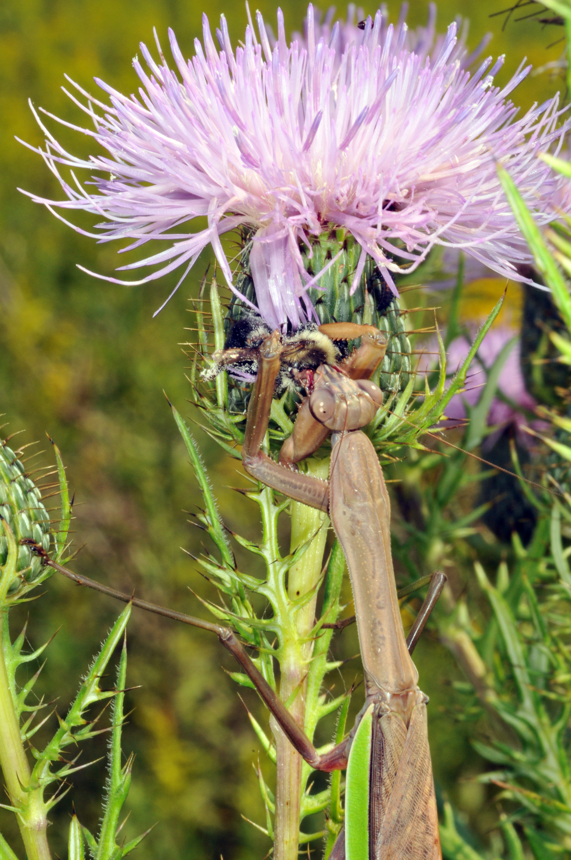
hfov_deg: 10.1
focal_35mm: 135
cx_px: 286
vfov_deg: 15.2
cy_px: 430
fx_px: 3220
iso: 400
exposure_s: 1/60
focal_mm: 90
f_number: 40
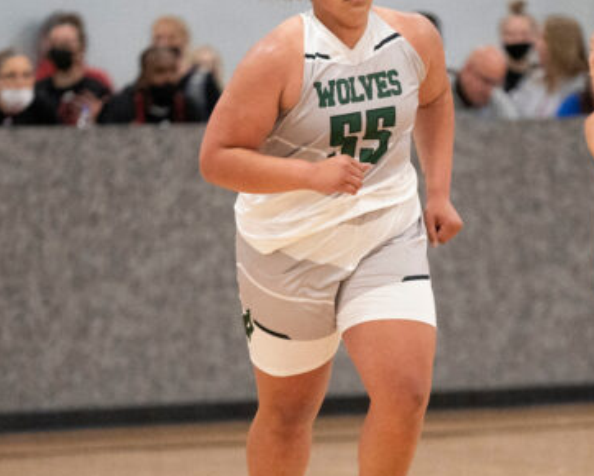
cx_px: 377
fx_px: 7001
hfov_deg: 4.9
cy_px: 327
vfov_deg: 3.9
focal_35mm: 398
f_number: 2.8
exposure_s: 1/1250
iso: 6400
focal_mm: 200
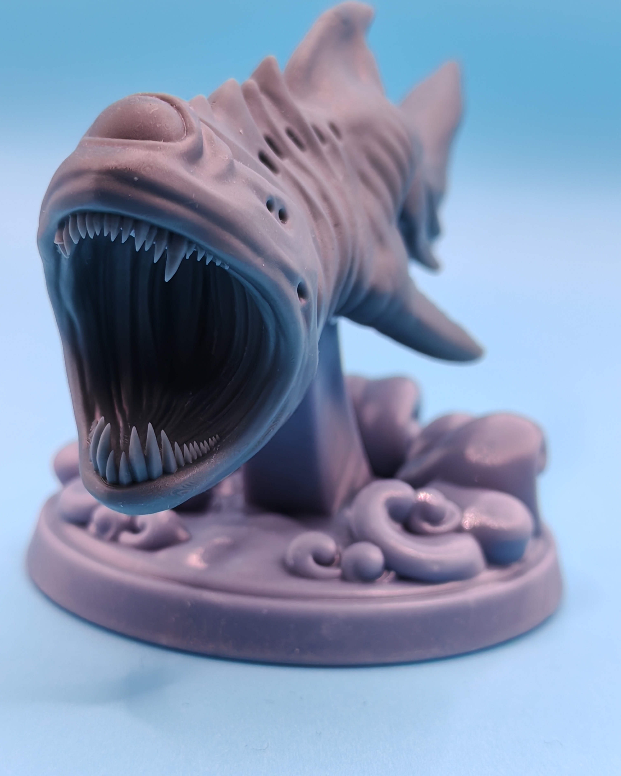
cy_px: 381
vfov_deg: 33.0
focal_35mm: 57
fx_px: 1310
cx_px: 309
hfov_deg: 26.7
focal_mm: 5.52
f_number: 2.8
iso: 80
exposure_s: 1/100
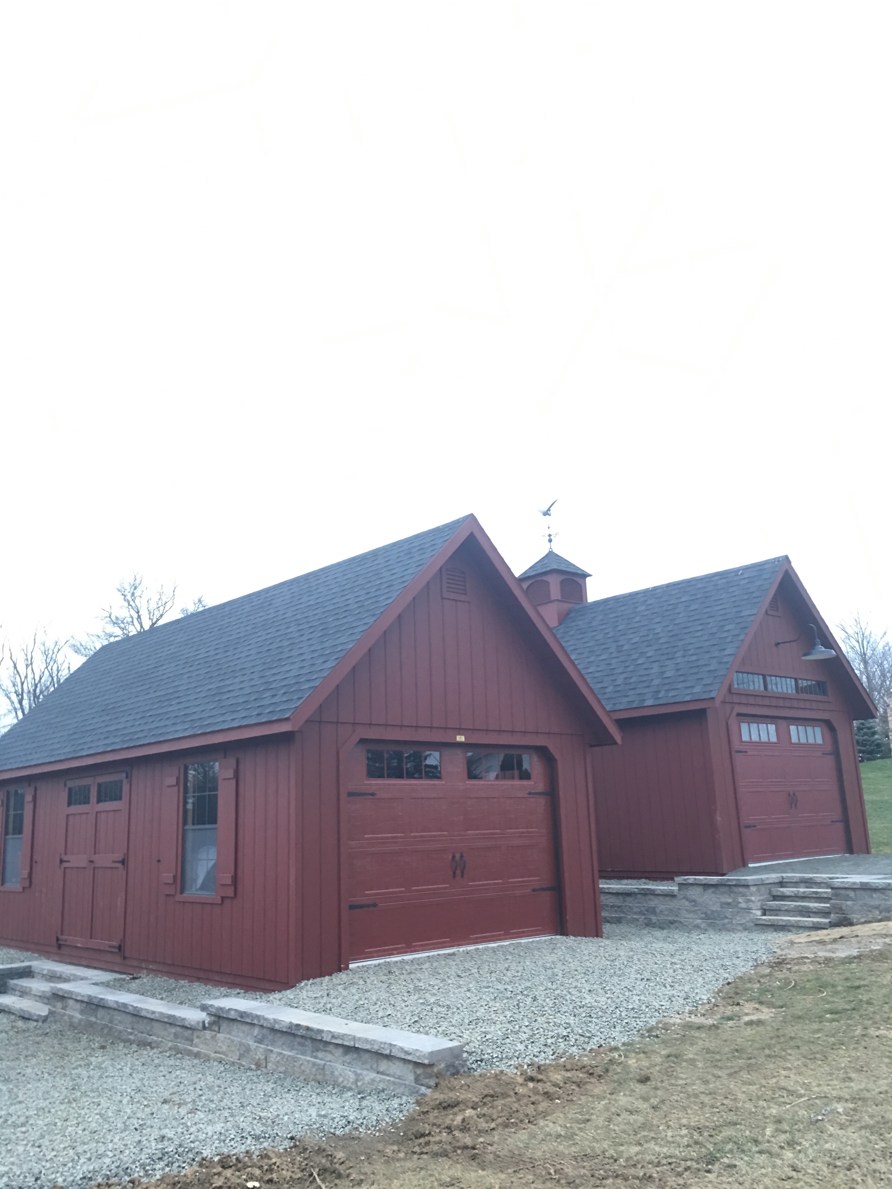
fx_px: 996
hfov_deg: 48.2
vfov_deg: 61.7
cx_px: 446
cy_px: 594
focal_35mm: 29
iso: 50
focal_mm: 4.15
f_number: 2.2
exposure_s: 1/15
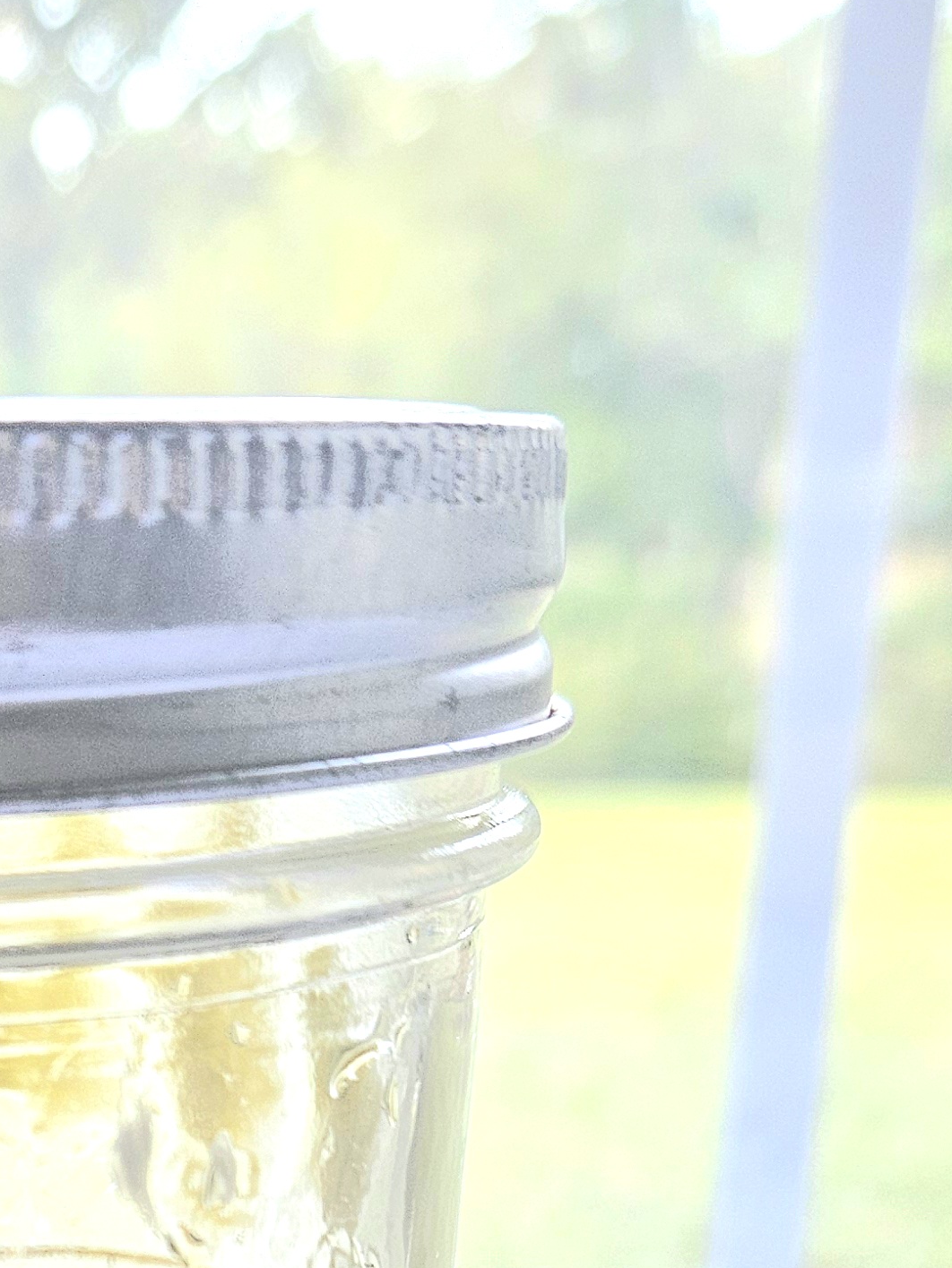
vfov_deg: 26.8
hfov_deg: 21.5
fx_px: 2382
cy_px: 1480
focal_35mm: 65
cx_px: -76
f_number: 1.8
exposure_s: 1/120
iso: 100
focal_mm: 5.4
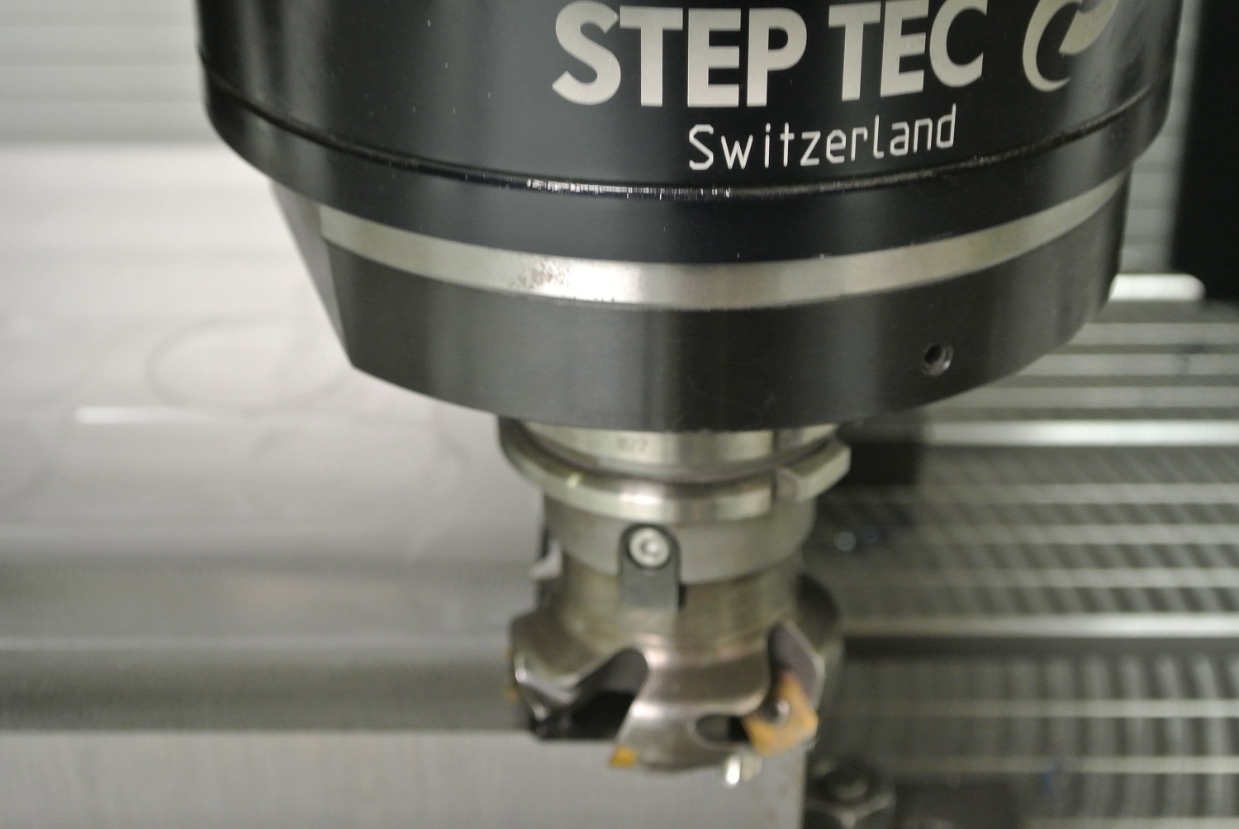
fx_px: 2171
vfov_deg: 21.6
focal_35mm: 63
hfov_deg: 31.9
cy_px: 414
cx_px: 620
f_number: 5
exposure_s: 1/25
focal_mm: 23.6
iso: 800
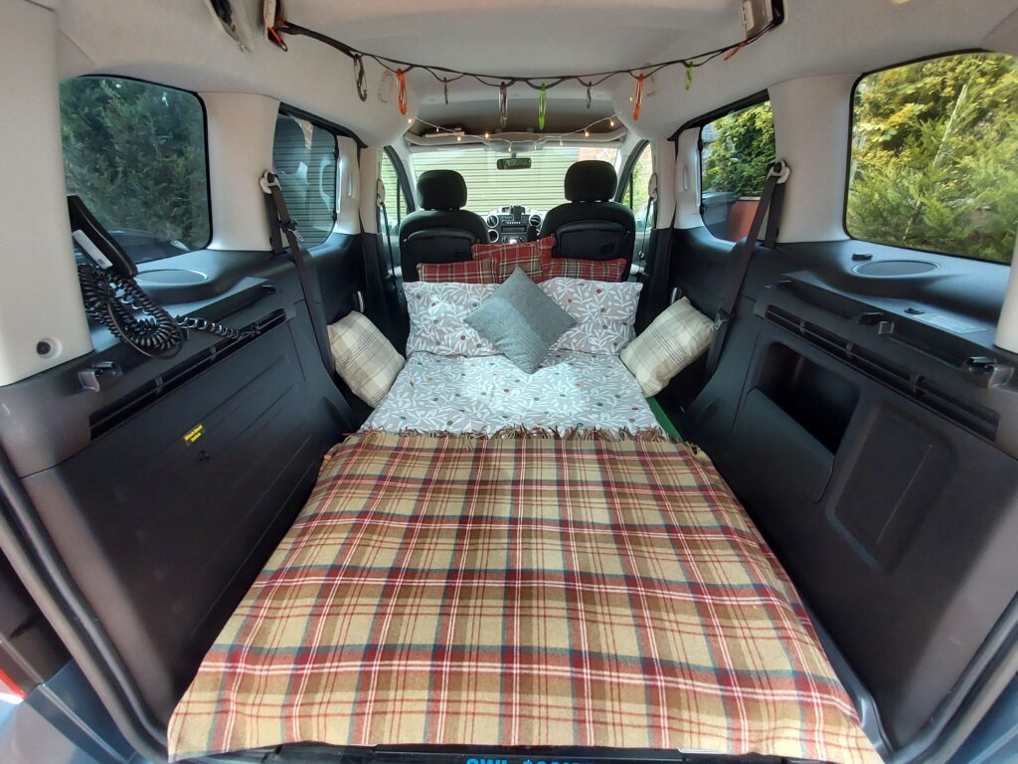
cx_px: 509
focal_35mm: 13
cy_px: 382
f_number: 2.2
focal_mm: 1.42
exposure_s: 1/100
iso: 80
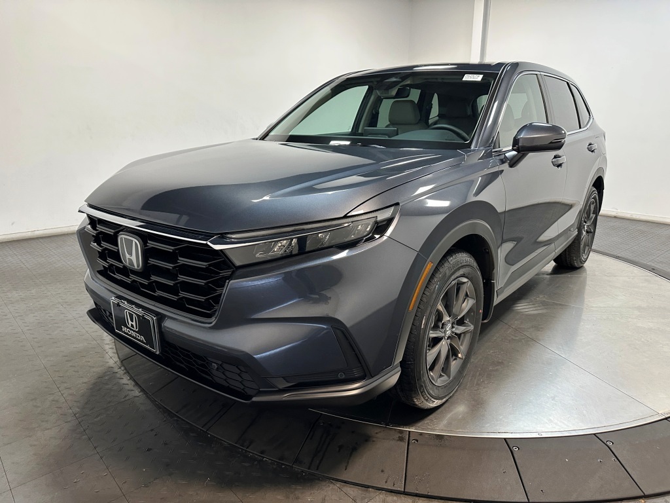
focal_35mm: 24
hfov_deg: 71.6
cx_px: 335
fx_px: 465
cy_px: 252
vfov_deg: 56.8
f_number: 1.78
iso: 400
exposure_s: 1/60
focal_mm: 6.86
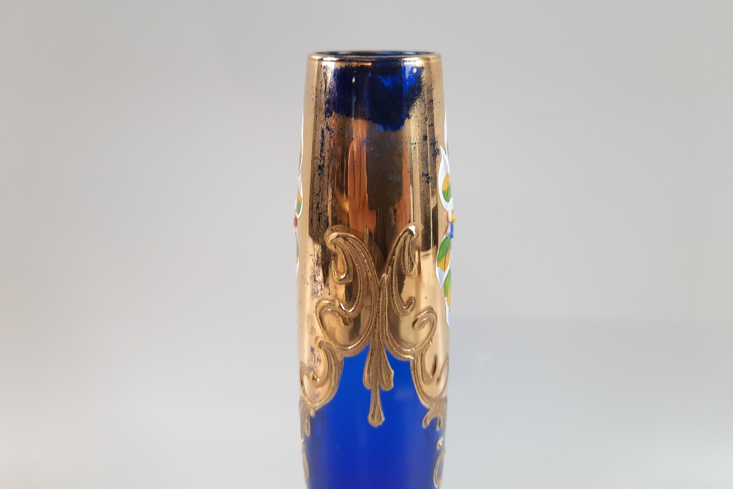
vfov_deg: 47.9
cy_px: 226
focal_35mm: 27
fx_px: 550
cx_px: 362
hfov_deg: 67.4
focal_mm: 4.6
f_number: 2
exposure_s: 1/60
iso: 180
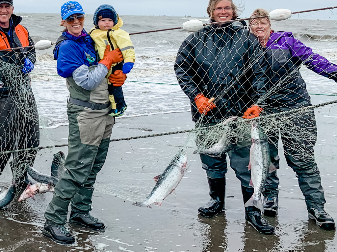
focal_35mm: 52
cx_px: 1
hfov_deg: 33.7
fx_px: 506
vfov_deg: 27.2
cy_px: 32
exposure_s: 1/3400
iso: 25
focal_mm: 4.25
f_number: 1.8
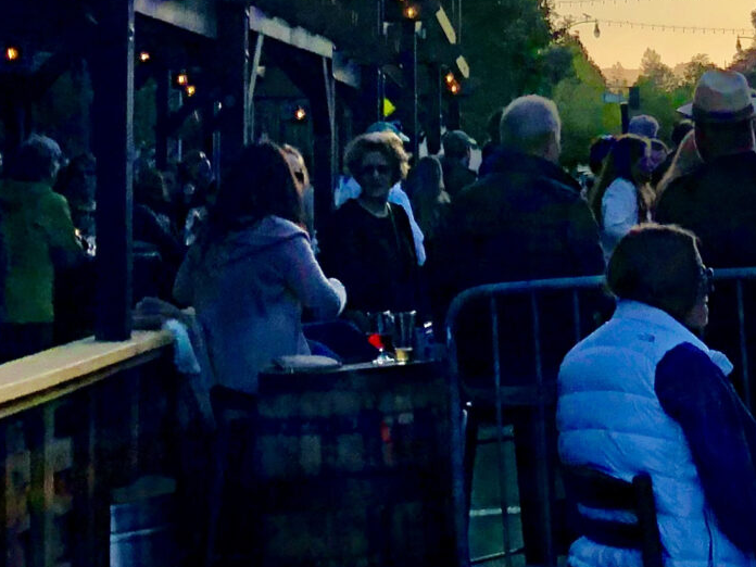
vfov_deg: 14.0
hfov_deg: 18.7
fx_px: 2249
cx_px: 709
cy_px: -60
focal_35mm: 103
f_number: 1.8
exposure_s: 1/1675
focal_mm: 4
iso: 20
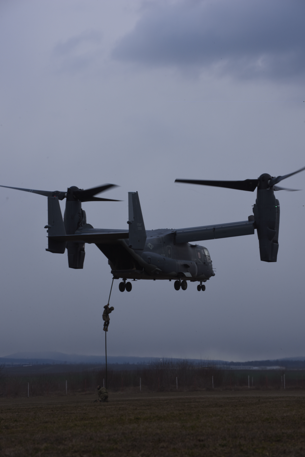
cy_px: 228
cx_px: 152
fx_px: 1422
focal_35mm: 112
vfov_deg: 18.3
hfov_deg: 12.2
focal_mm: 112
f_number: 10
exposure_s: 1/400
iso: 250
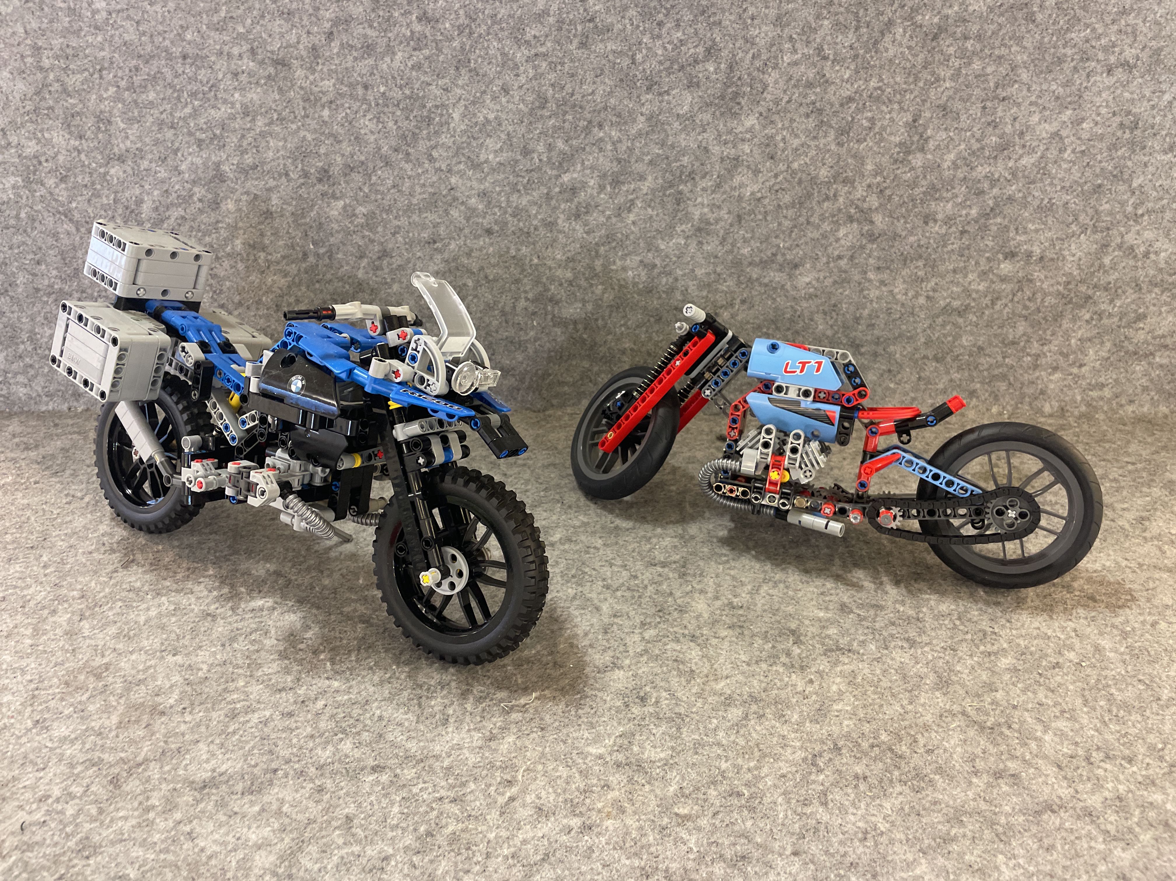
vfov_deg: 53.0
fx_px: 883
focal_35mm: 26
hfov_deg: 67.3
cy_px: 440
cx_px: 588
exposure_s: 1/50
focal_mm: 4.2
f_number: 1.6
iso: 250
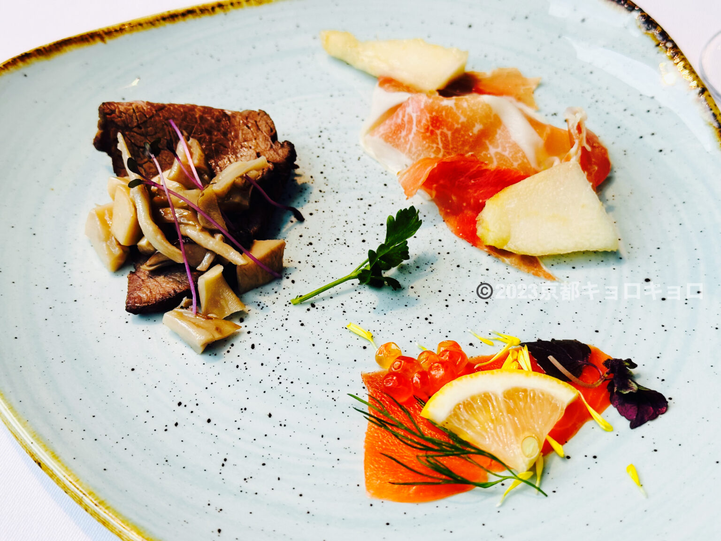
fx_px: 1000
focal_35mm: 48
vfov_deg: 30.3
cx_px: 360
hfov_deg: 39.7
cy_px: 270
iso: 64
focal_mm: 6.86
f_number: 1.78
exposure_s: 1/136
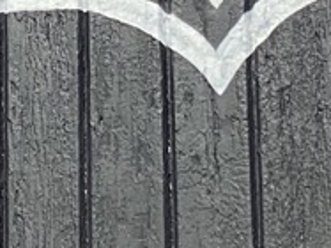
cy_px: -353
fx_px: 3985
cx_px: -535
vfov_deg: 3.5
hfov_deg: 4.6
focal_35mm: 417
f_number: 2
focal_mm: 6
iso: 20
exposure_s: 1/1712
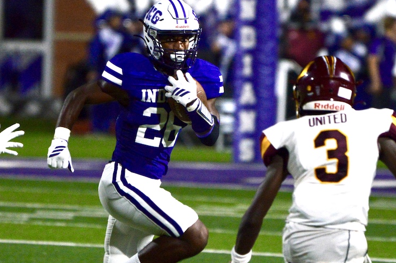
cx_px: 123
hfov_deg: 4.2
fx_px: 5408
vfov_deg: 2.8
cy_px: 174
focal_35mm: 492
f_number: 2.8
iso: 800
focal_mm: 200
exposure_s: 1/640
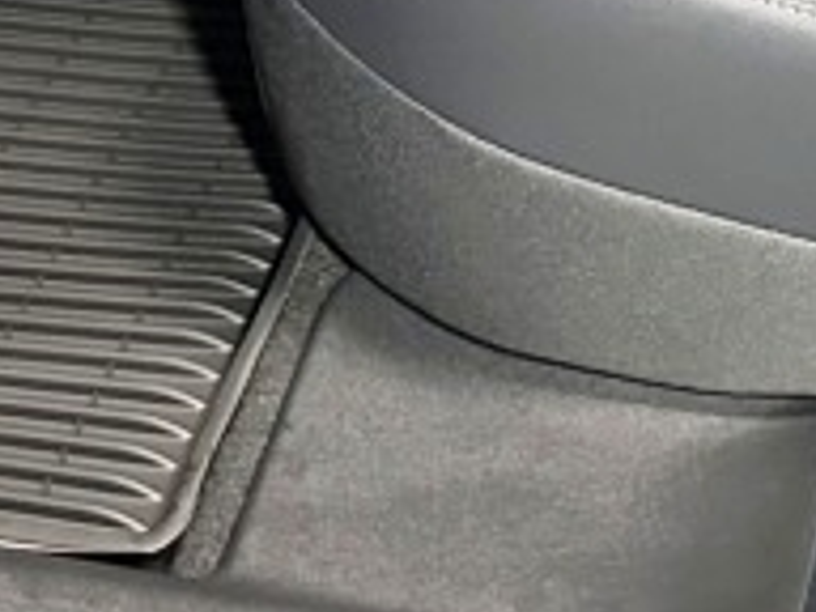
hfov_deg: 15.3
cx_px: 629
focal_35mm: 128
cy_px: -812
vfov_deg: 10.2
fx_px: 3017
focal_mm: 6.86
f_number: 1.78
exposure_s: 1/30
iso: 800
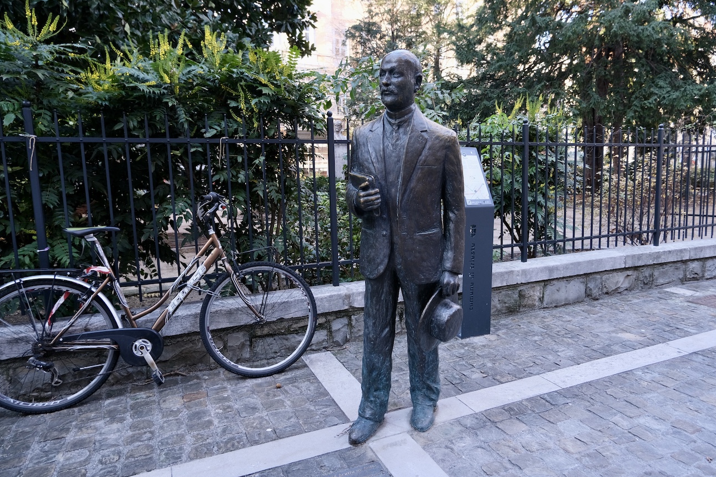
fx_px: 497
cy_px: 234
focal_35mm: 25
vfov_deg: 51.3
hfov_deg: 71.4
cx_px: 388
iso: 400
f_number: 3.5
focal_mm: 15
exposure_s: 1/100
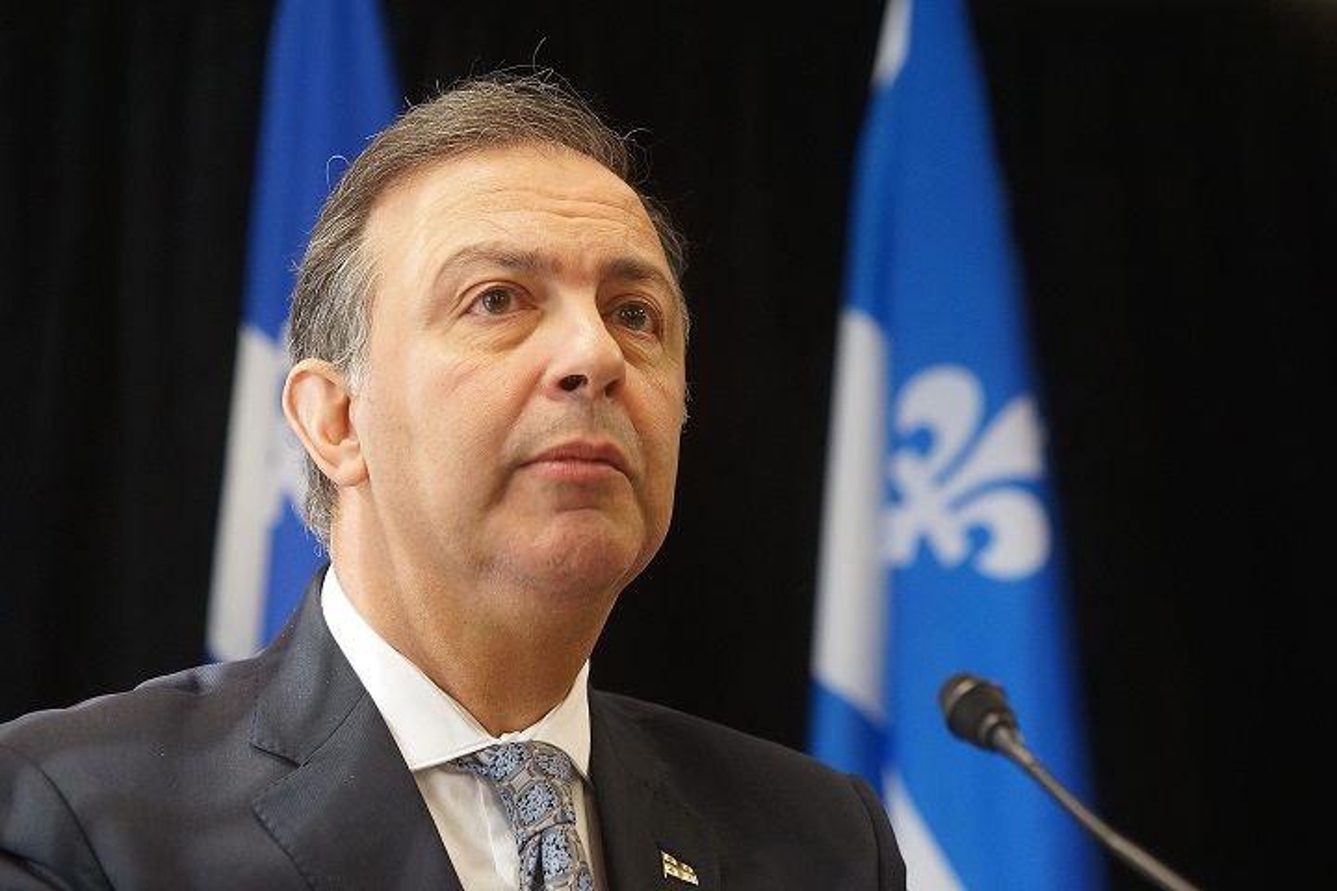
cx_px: 668
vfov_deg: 10.2
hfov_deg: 15.2
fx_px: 5013
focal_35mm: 135
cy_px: 446
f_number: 4.5
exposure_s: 1/100
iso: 1600
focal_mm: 135
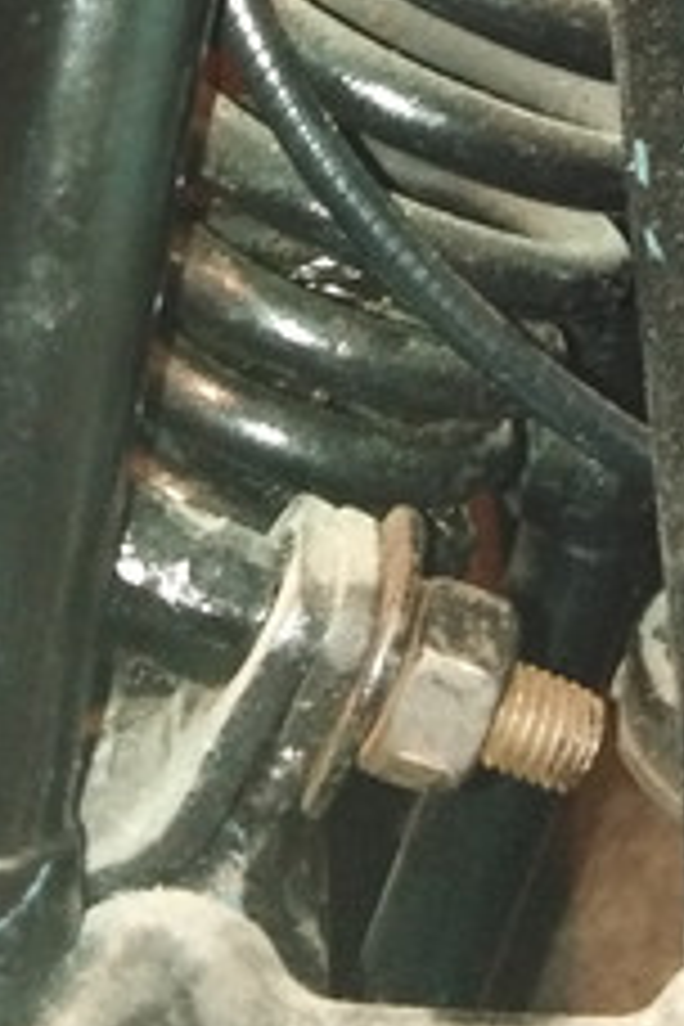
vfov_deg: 20.1
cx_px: 801
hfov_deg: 14.0
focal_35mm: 95
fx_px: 2707
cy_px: -220
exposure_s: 1/20.1
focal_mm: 3.46
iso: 580
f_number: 2.2
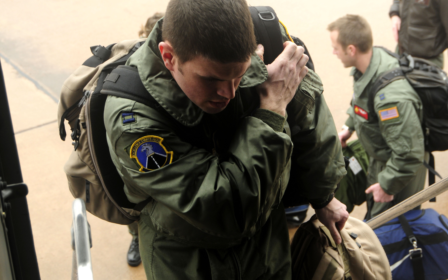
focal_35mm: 75
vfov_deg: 17.4
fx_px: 916
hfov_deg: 27.5
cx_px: 256
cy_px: 122
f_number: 5.6
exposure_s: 1/125
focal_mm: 42
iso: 320
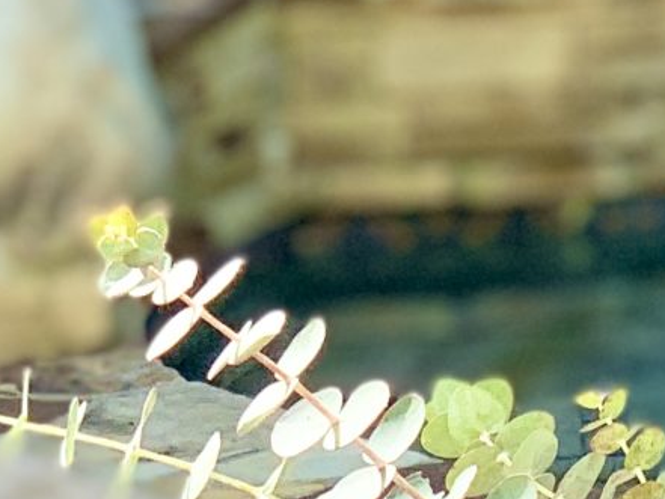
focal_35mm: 302
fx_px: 5803
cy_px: 1043
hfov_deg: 6.5
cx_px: 564
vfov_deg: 4.8
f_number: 2.4
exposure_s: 1/571
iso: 16
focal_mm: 6
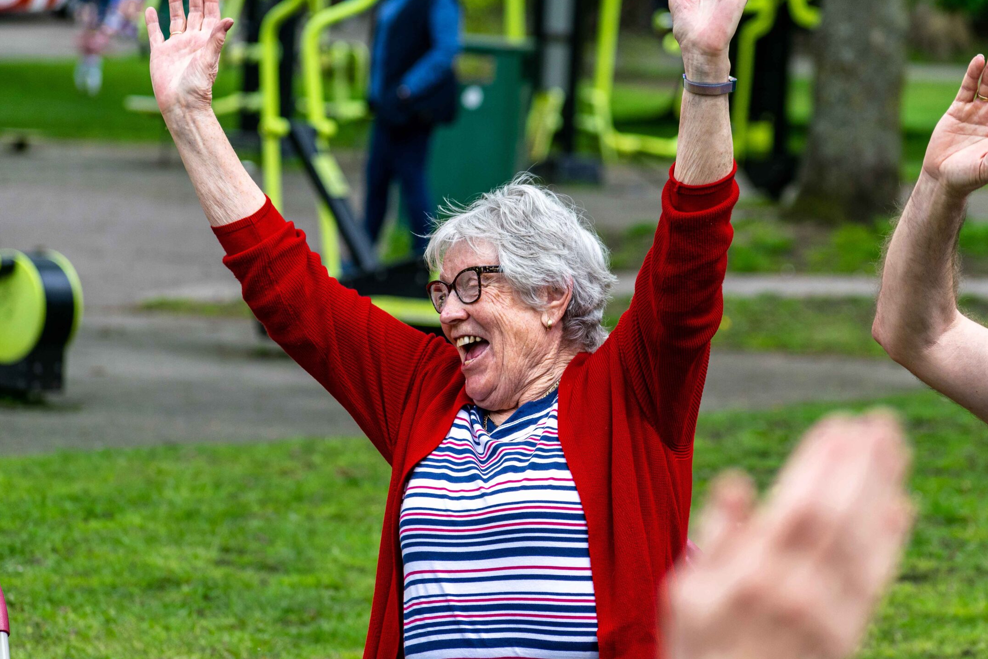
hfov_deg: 8.8
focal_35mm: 233
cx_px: 530
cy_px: 321
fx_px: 6395
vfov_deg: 5.9
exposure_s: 1/640
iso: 100
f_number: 4.8
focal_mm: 130
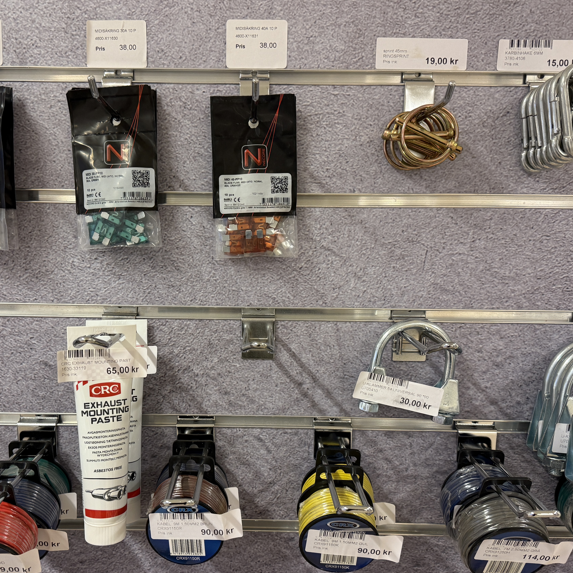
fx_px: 674
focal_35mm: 36
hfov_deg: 45.9
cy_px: 327
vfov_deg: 45.9
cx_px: 248
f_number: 1.78
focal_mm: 6.76
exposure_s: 1/50
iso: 200
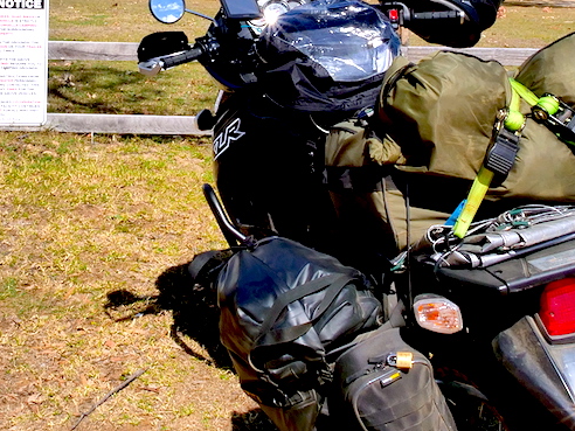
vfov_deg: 23.2
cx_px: 166
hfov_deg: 31.3
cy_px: 23
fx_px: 1013
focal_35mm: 61
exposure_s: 1/160
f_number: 22
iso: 200
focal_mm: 15
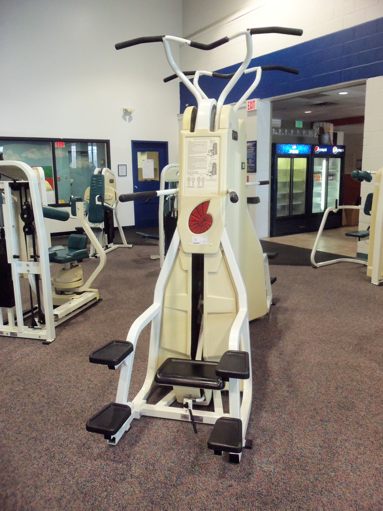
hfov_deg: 48.2
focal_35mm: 29
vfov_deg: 61.7
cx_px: 192
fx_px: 428
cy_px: 256
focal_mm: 5.2
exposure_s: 1/30
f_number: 3.4
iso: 200
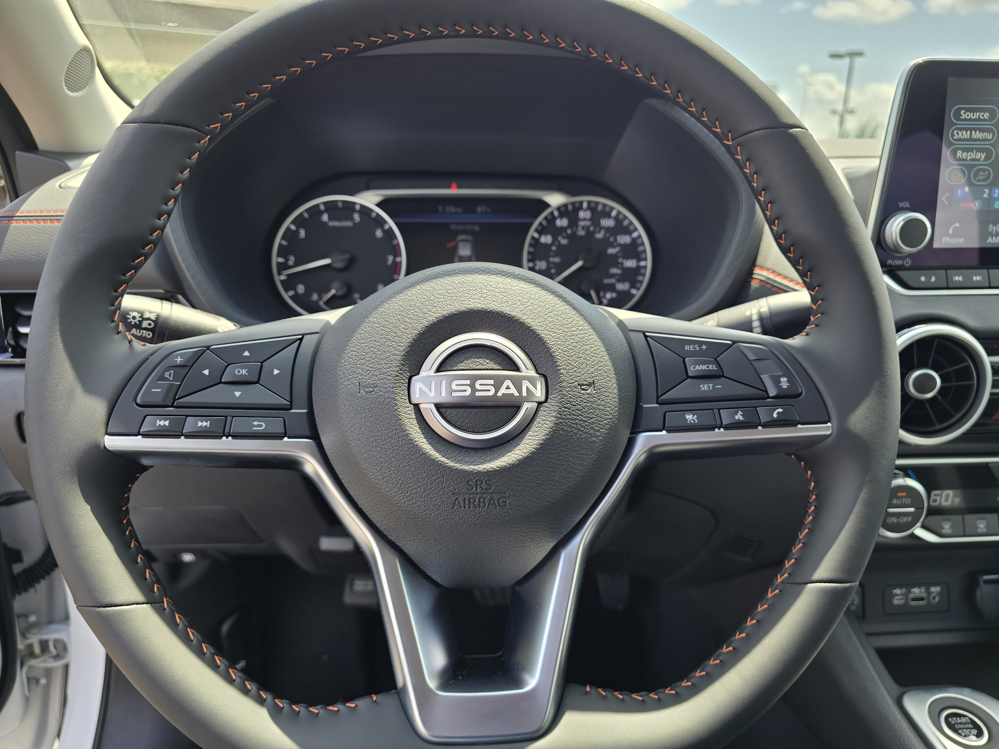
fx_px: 664
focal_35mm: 23
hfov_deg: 73.9
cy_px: 374
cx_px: 500
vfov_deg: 58.9
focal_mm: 6.3
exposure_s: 1/180
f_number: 1.7
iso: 16
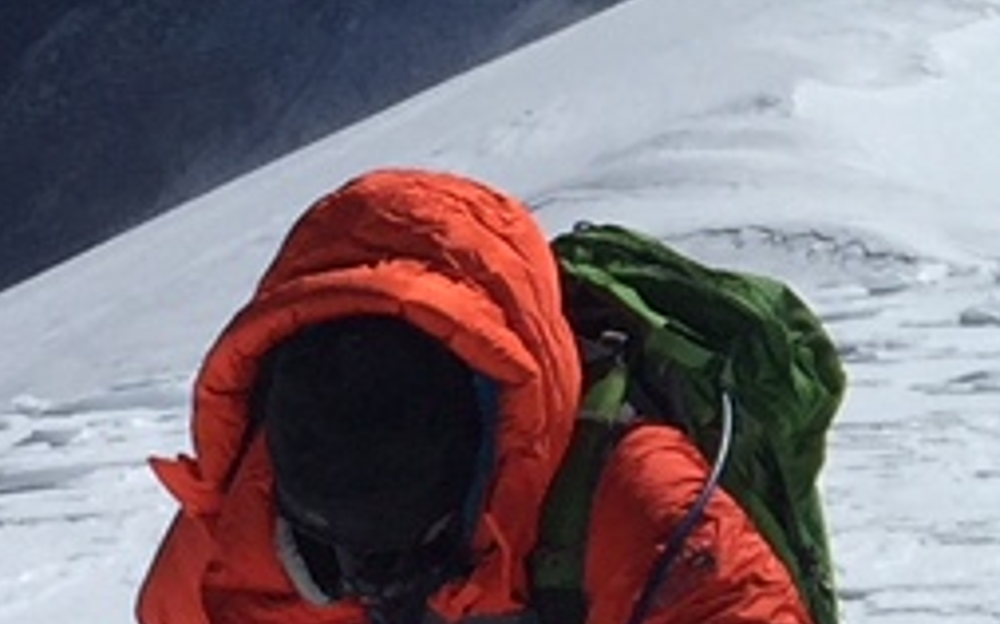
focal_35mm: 198
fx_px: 5395
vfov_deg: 6.6
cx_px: 1866
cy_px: 308
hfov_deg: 10.0
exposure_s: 1/7937
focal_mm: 4.15
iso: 32
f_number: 2.2
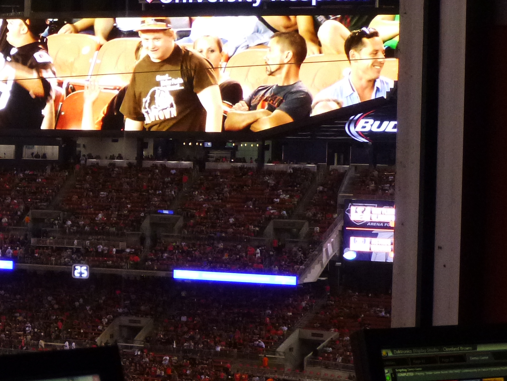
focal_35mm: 115
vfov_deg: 12.9
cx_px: -81
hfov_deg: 16.5
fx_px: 1684
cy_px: 195
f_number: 3.9
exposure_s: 1/60
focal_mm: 8
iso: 400
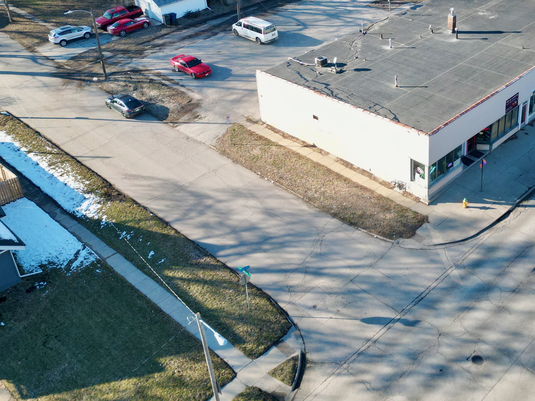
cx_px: 392
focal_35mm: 43
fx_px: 665
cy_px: 106
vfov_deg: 33.0
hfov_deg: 42.7
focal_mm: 6.72
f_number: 1.7
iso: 200
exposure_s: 1/1250
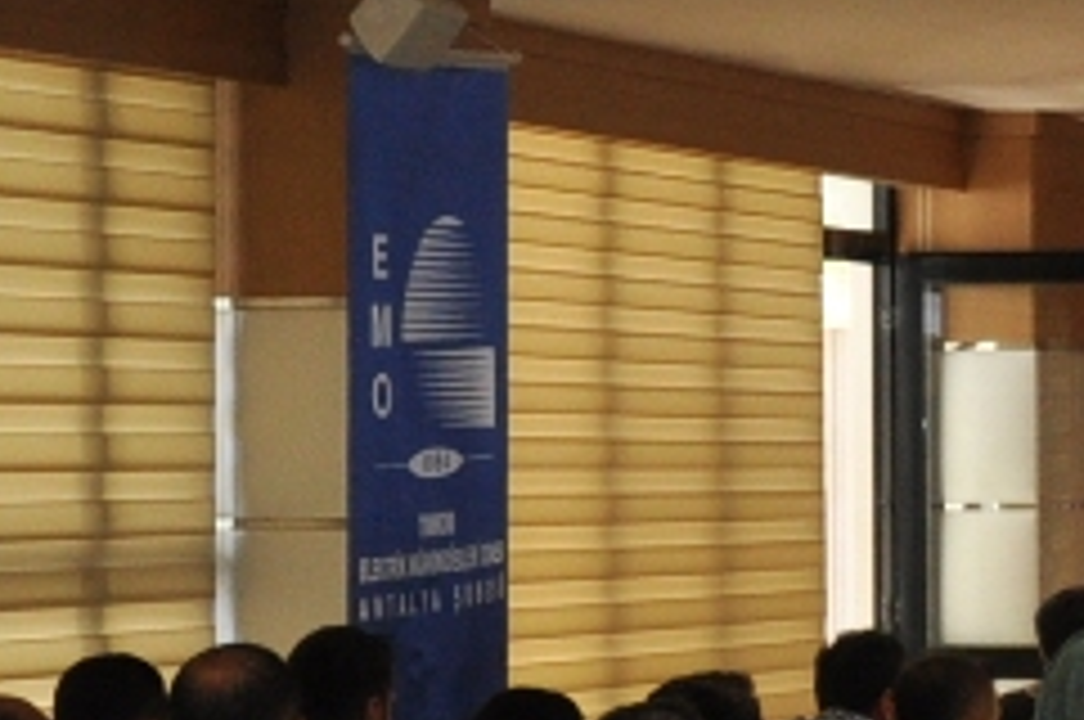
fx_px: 4871
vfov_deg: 8.4
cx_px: 902
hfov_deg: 12.6
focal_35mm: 162
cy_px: 133
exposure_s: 1/125
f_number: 3.5
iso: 500
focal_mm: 18
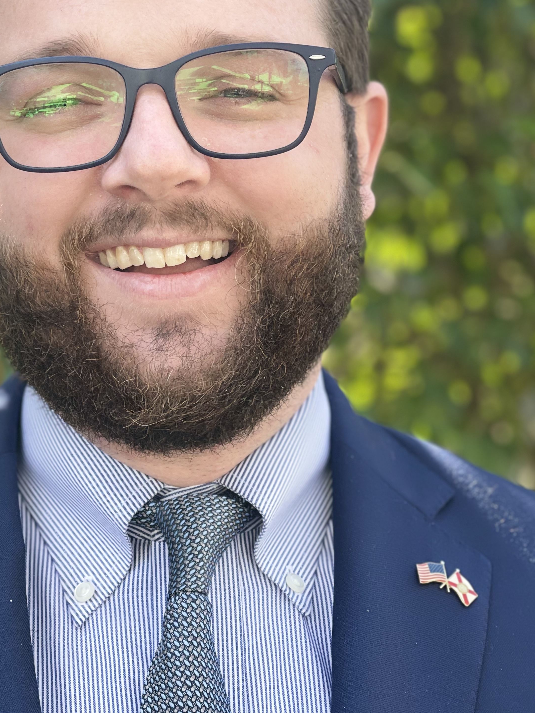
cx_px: 167
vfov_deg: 21.7
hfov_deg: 16.4
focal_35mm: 90
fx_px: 1855
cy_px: 266
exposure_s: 1/121
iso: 40
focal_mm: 7.5
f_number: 2.2
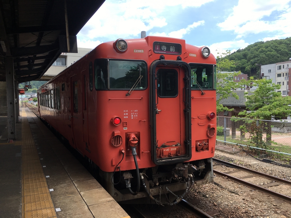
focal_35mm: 29
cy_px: 109
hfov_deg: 61.7
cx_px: 146
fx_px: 244
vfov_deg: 48.2
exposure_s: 1/874
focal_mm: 4.15
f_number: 2.2
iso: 25
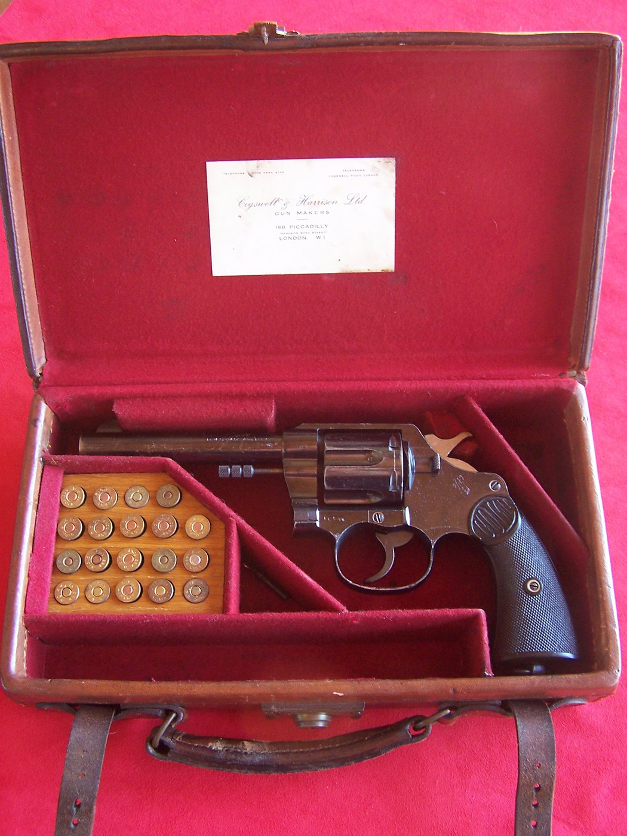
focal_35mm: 38
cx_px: 314
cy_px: 418
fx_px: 918
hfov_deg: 37.7
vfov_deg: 49.0
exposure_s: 1/20
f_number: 2.8
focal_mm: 6.3
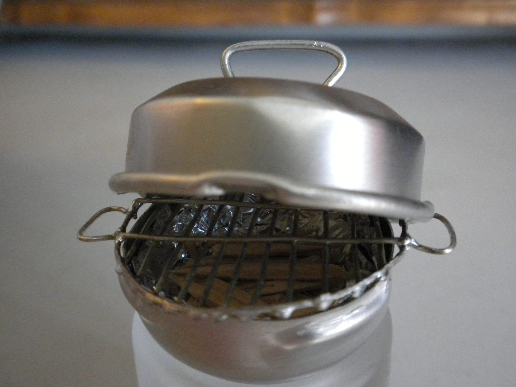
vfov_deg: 38.7
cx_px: 258
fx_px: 552
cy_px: 194
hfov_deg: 50.1
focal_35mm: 37
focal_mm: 6.6
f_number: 3.5
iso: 800
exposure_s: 1/66.4
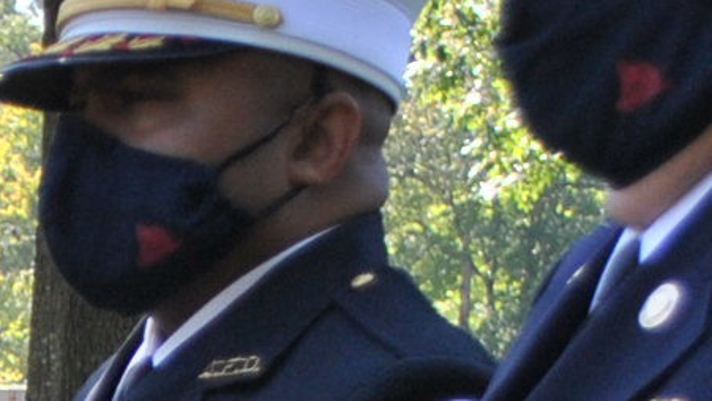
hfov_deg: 7.0
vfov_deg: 4.1
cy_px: 862
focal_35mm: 293
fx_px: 5540
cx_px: -804
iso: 200
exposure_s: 1/400
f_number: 4.5
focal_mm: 29
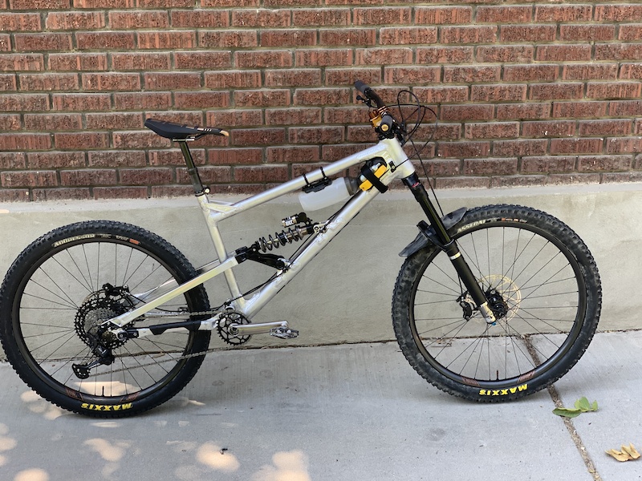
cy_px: 240
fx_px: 964
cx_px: 321
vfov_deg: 28.0
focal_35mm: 52
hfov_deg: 36.8
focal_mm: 6
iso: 32
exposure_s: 1/122
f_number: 2.4
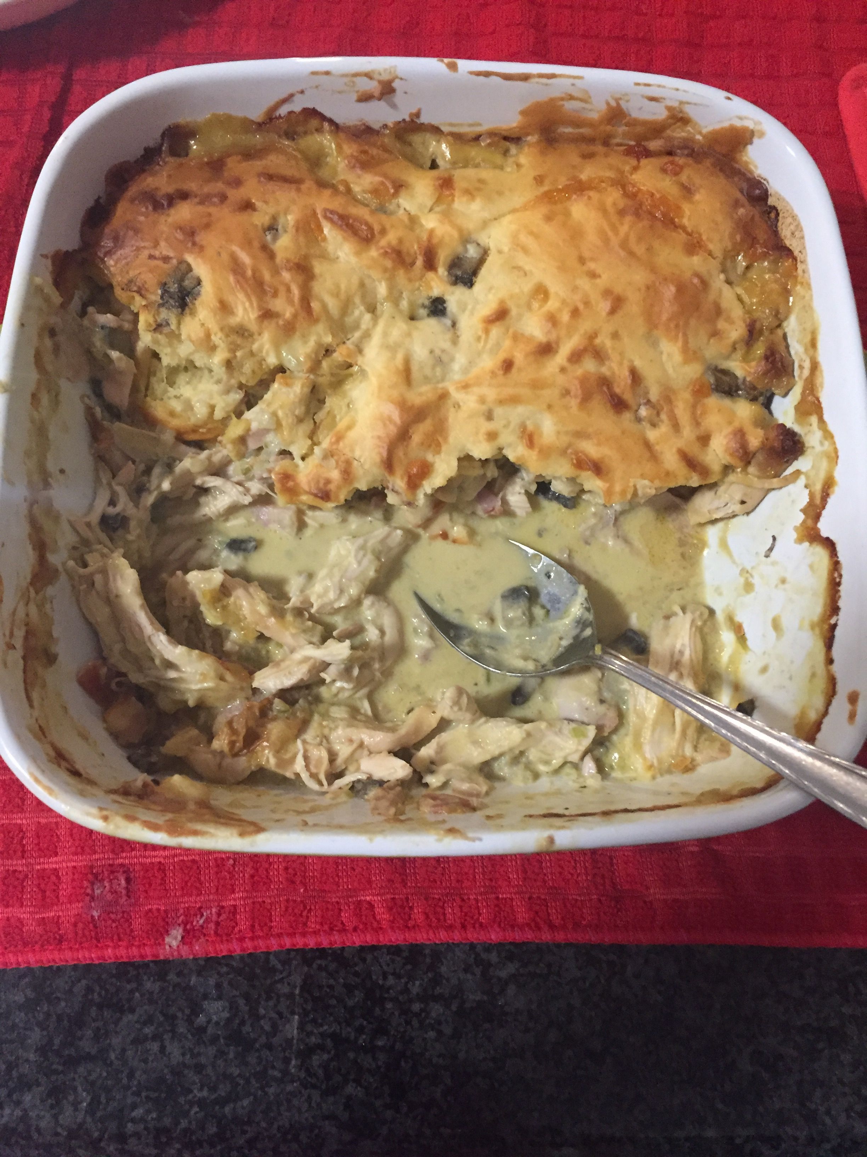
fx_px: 968
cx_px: 434
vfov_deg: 61.7
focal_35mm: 29
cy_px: 578
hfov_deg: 48.2
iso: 250
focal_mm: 4.15
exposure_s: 1/17
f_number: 2.2
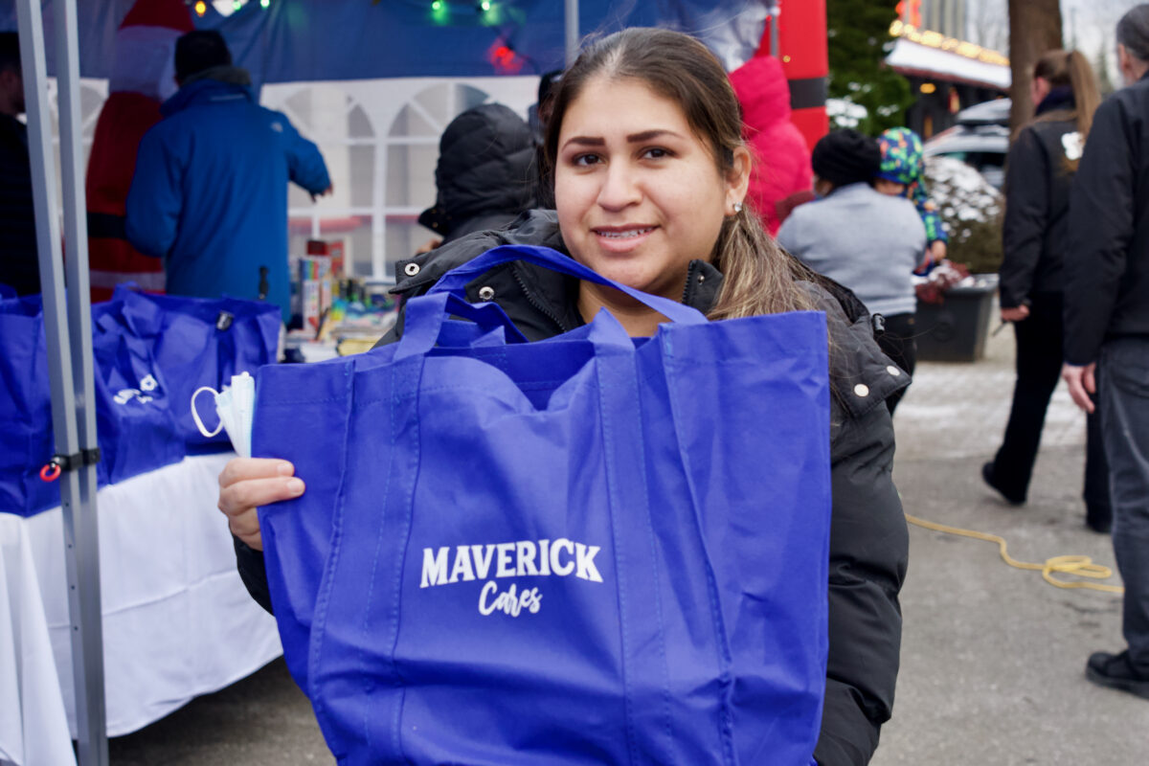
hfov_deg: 38.2
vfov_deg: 26.0
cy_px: 383
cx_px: 574
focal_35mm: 52
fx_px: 1660
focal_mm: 52
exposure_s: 1/250
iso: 1250
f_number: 5.6
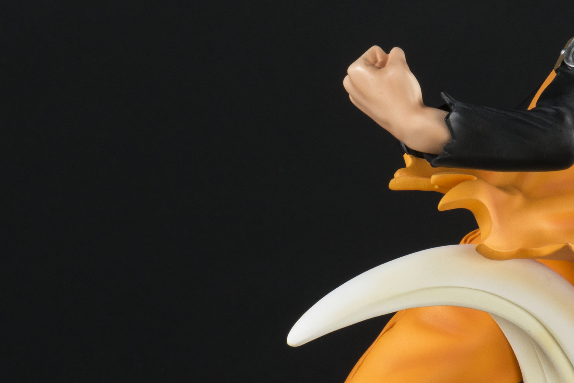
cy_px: 348
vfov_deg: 3.7
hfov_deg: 5.6
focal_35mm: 367
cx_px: 350
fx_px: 5852
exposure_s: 1/250
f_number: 18
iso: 400
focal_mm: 105
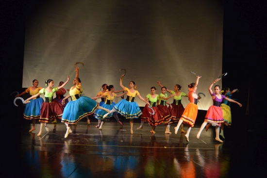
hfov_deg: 46.4
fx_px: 312
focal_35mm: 42
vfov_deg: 31.9
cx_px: 134
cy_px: 89
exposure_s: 1/400
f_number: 4.5
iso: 3200
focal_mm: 42
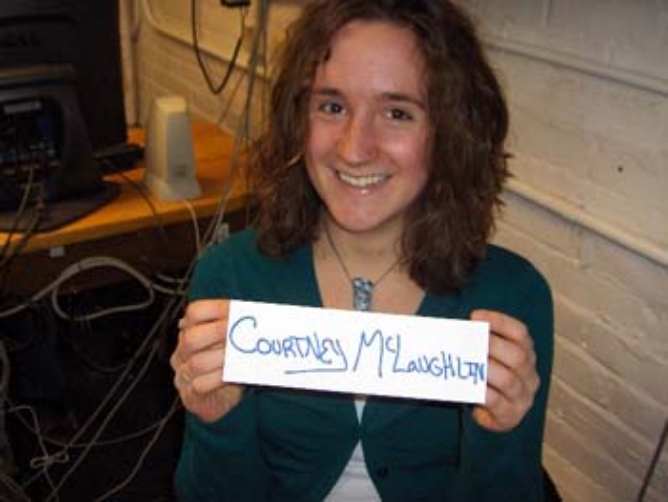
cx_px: 334
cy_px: 251
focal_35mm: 39
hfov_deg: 47.8
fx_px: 753
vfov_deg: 36.9
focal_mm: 8
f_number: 2.8
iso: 100
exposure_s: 1/60
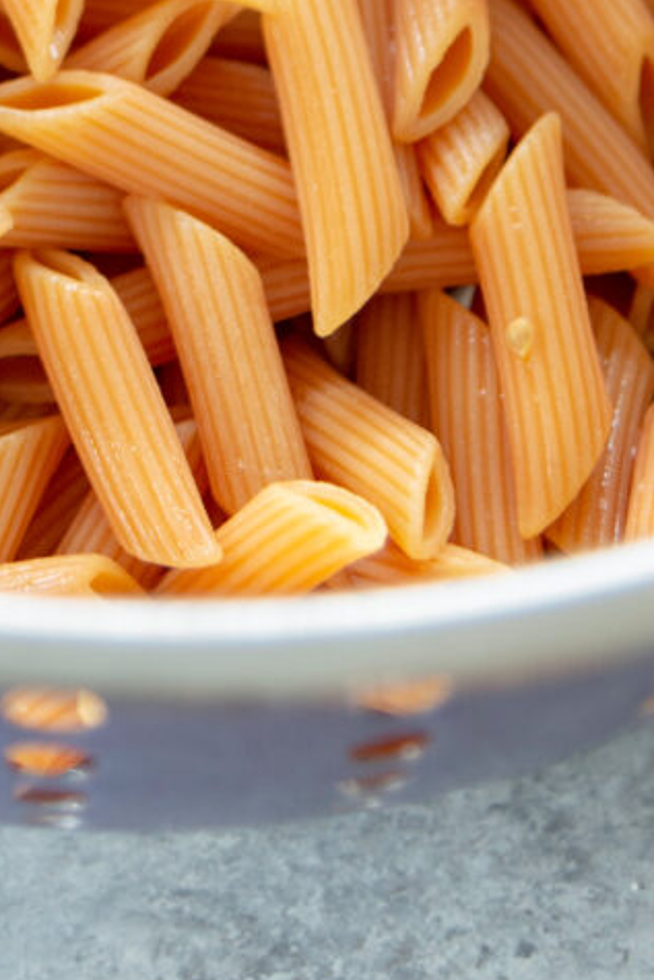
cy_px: -285
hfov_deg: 8.4
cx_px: -94
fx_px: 4438
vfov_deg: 12.2
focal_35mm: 163
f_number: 4
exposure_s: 1/5
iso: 800
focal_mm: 50
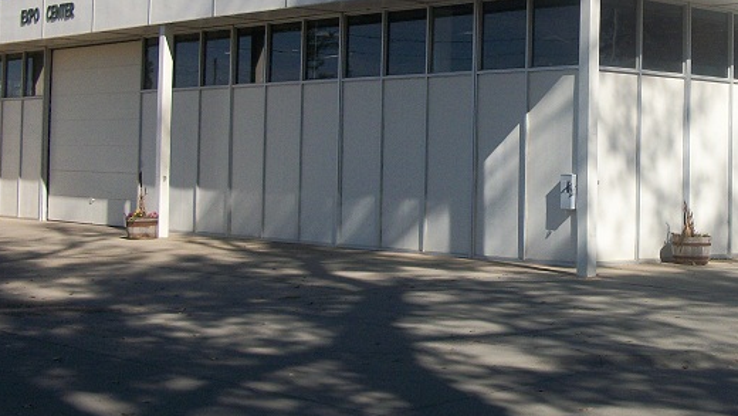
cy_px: 143
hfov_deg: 30.6
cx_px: 602
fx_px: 1312
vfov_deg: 18.0
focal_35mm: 67
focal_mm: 5.7
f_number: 8.8
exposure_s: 1/250
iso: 80
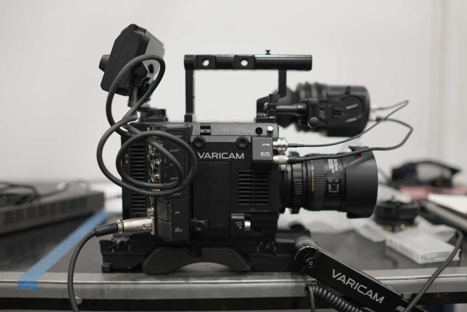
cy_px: 156
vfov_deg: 37.9
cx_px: 234
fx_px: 454
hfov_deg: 54.4
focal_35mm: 35
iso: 800
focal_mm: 35
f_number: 2
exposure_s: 1/40
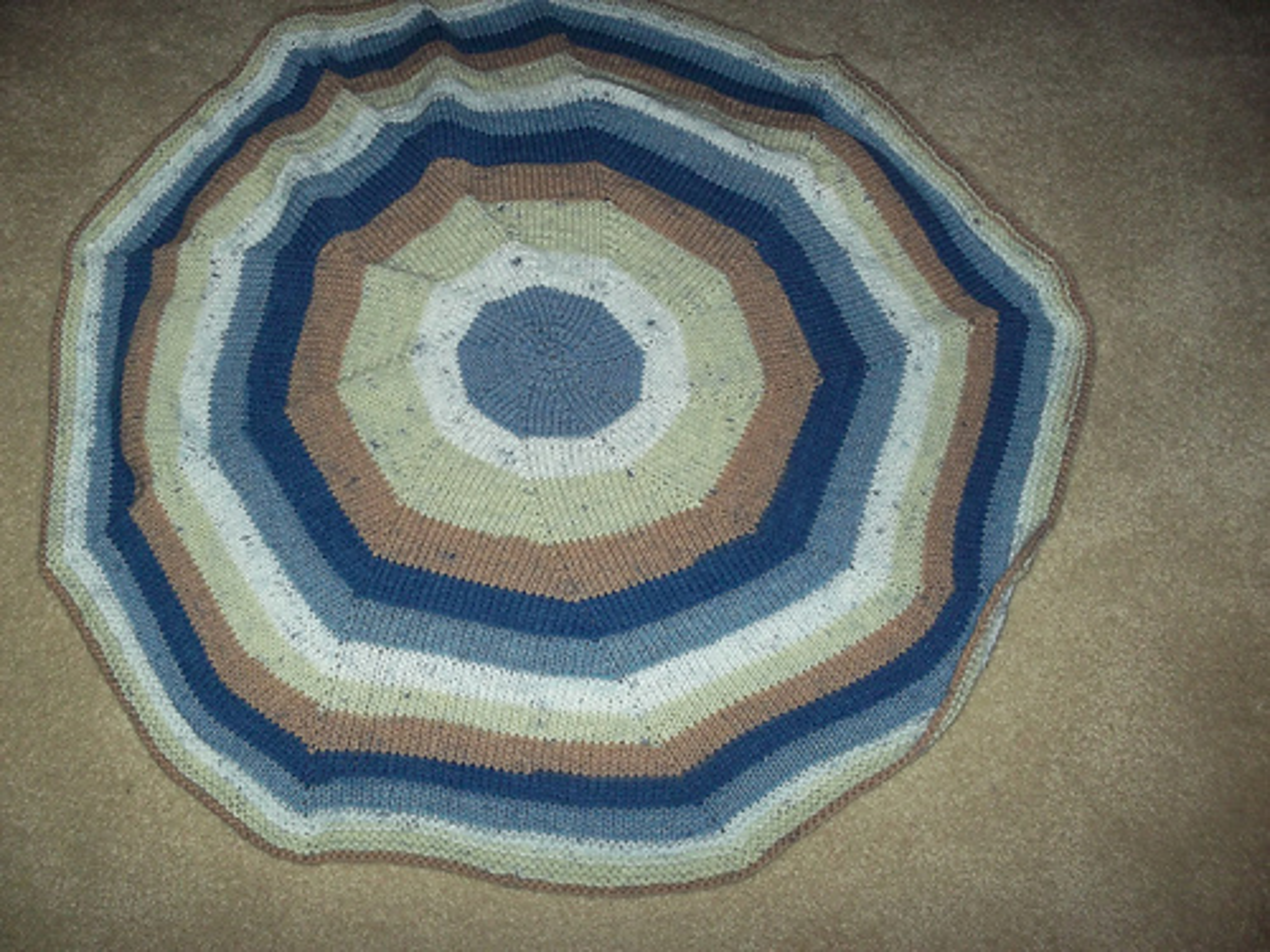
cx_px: 635
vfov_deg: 37.7
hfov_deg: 49.0
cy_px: 476
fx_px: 1394
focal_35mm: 38
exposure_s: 1/60
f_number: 4.5
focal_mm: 6.3
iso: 160
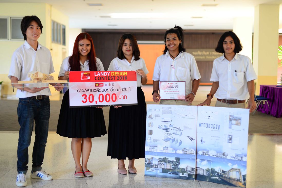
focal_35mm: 50
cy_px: 94
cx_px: 141
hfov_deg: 39.6
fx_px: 392
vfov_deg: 27.0
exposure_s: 1/125
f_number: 1.8
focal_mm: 50
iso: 250
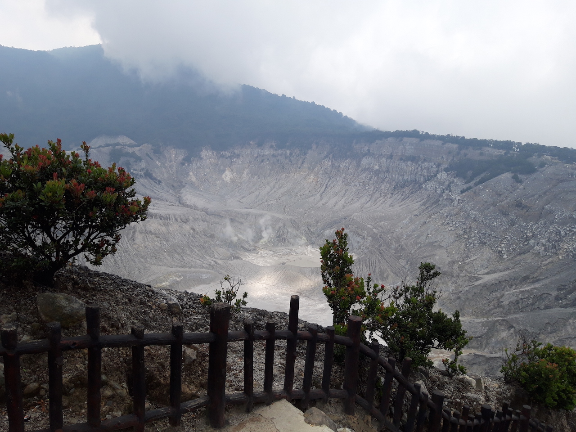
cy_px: 216
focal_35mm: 26
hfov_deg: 67.3
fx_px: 433
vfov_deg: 53.1
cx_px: 288
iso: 40
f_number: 1.7
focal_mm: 3.93
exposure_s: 1/961
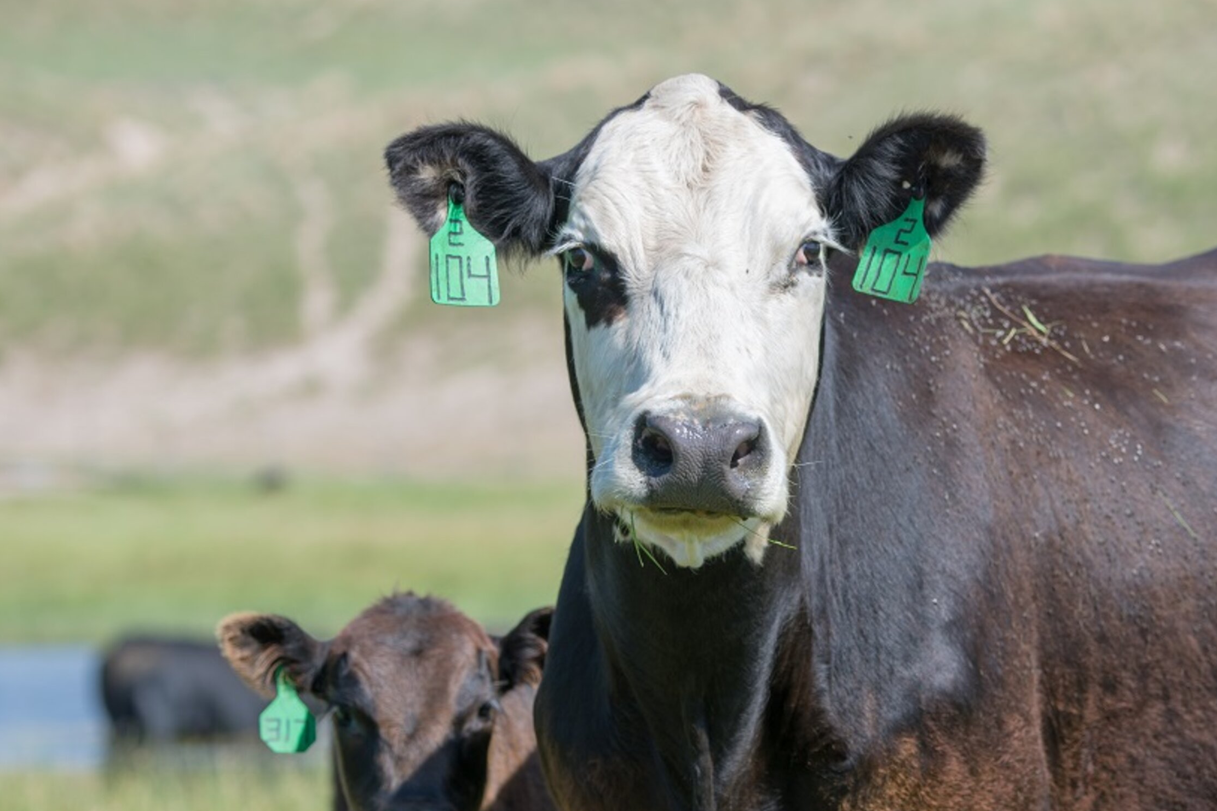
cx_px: 735
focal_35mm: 311
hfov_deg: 6.6
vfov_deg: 4.4
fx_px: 10513
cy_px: 672
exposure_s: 1/250
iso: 64
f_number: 5.6
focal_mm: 180
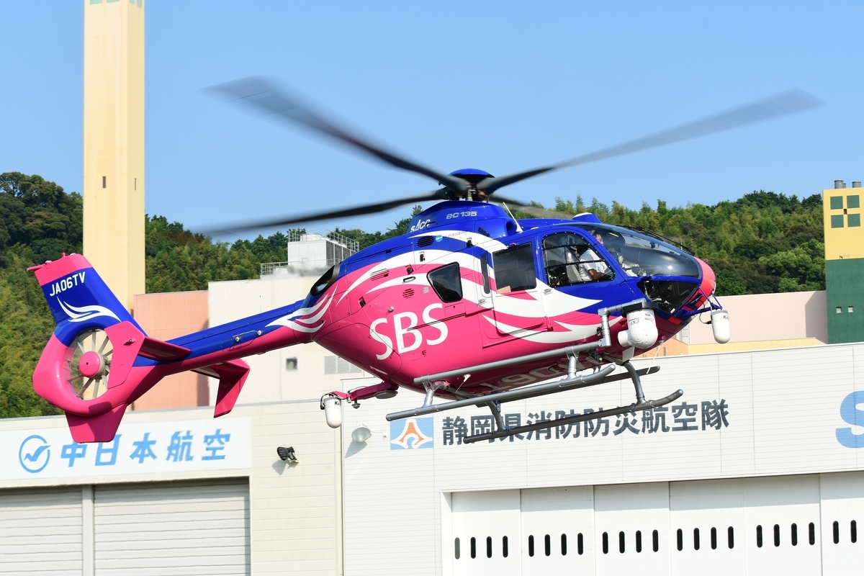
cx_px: 432
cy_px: 288
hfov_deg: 19.5
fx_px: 2520
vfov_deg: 13.0
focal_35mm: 105
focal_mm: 70
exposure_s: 1/250
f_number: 8
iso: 100
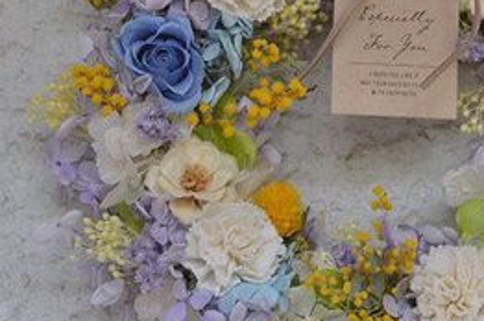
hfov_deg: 15.5
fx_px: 1772
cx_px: 310
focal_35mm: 132
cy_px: 120
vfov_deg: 10.4
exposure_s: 1/20
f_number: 5
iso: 400
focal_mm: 36
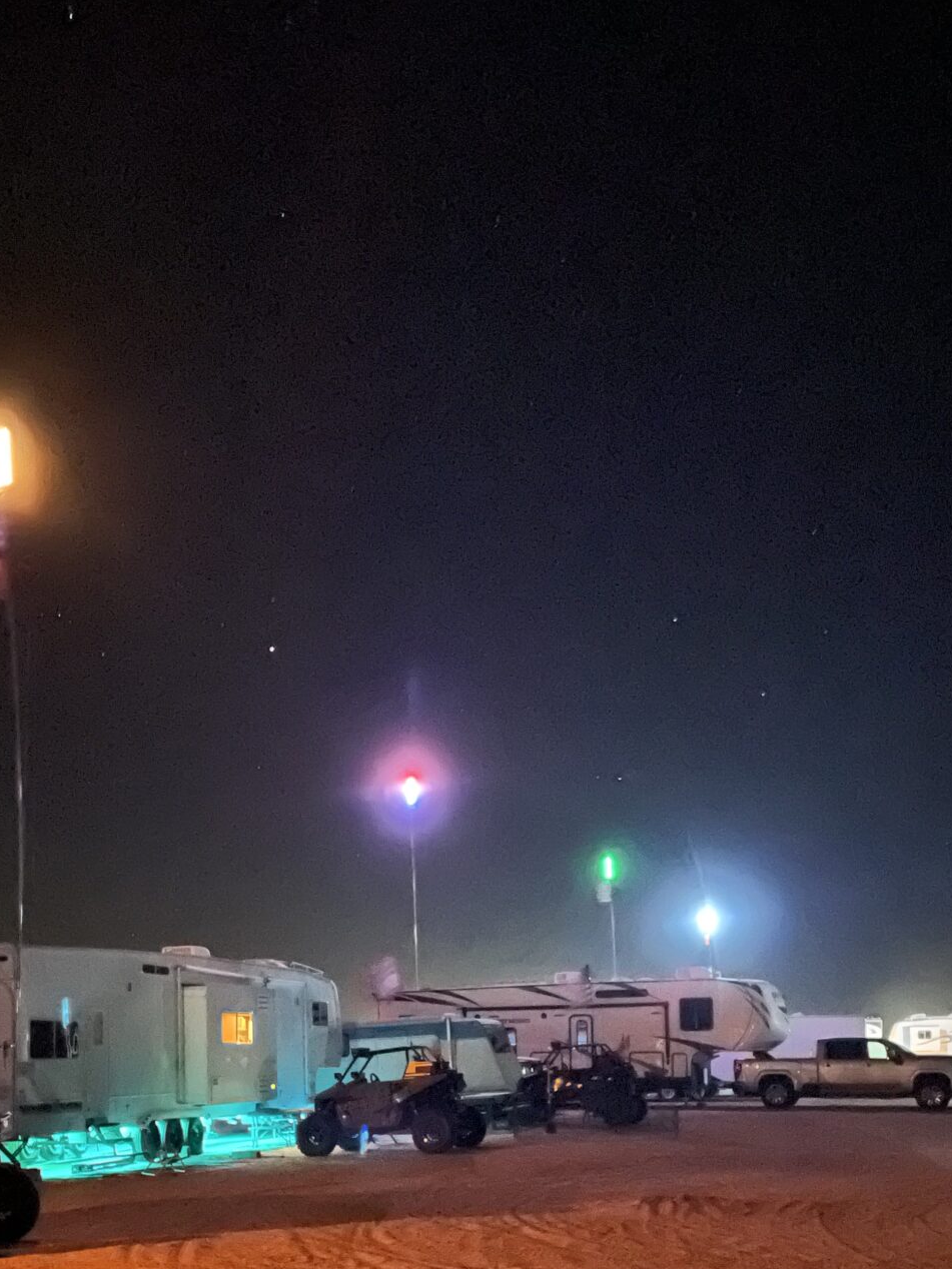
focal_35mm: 42
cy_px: 957
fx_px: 1540
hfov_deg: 34.3
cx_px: 389
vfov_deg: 43.3
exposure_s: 1/2
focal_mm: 4.2
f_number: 1.6
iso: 5000
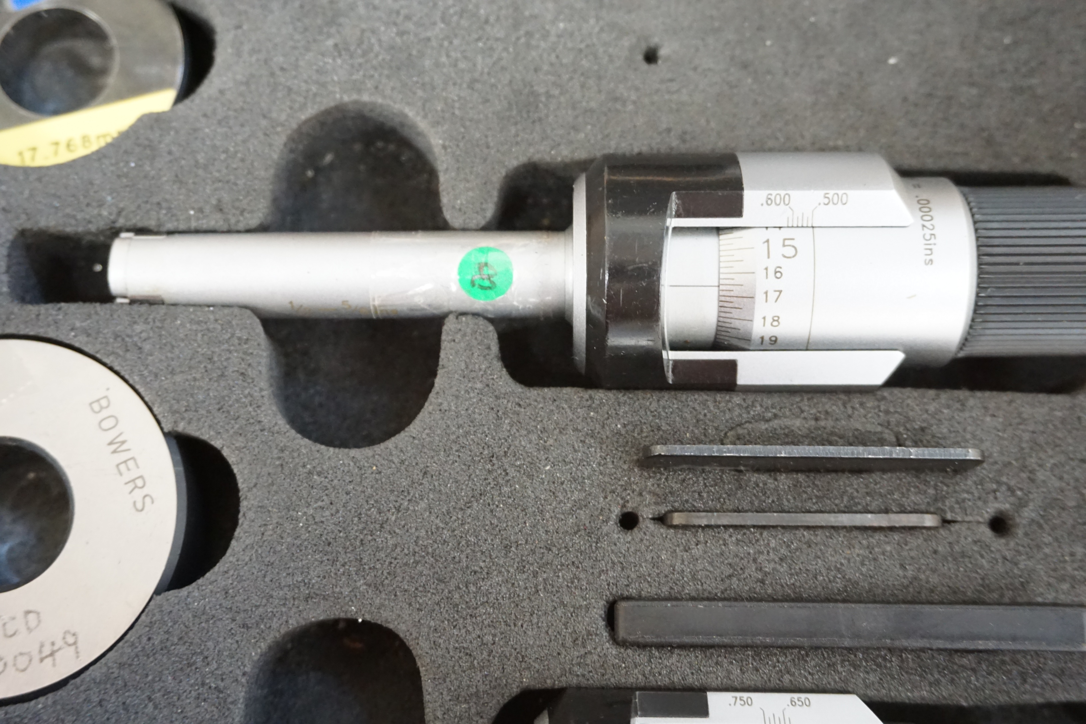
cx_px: 543
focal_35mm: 39
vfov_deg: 34.2
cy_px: 362
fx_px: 1176
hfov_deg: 49.6
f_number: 4.5
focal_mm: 26
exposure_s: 1/15
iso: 3200
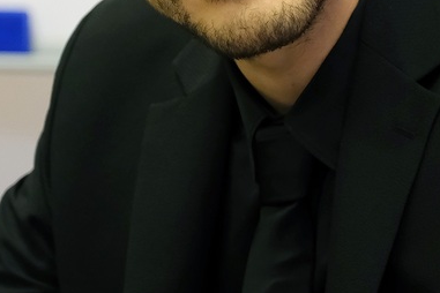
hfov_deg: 8.6
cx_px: 497
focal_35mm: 236
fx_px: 2884
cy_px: 29
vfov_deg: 5.8
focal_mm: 50
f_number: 2.8
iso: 1600
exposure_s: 1/50
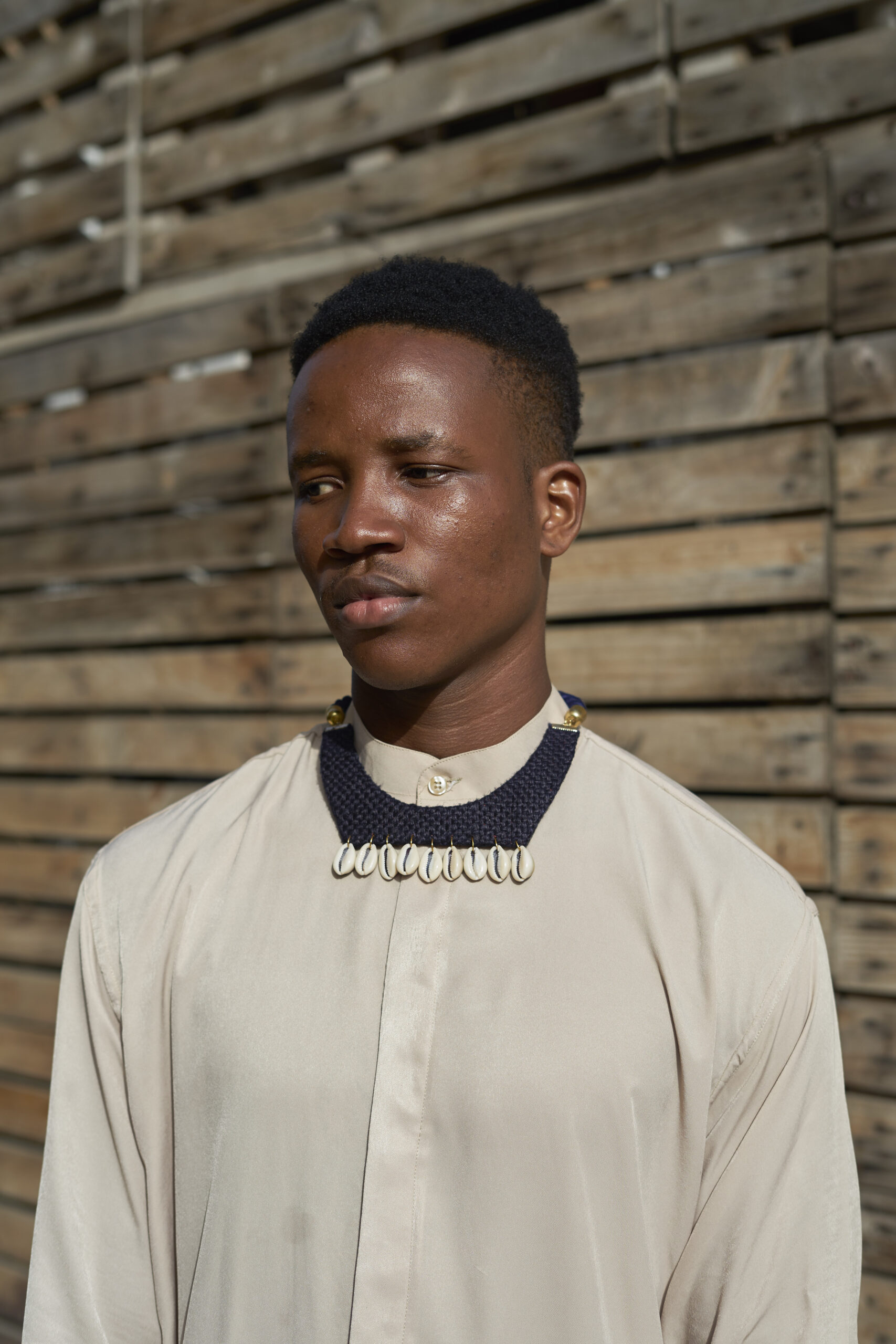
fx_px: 1866
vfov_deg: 39.6
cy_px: 672
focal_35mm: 50
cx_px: 448
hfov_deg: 27.0
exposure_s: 1/1000
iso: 80
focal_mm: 50
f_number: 3.5
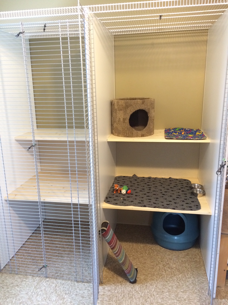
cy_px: 152
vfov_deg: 61.7
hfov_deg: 48.2
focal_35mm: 29
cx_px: 114
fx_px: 255
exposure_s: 1/30
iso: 320
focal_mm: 4.15
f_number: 2.2
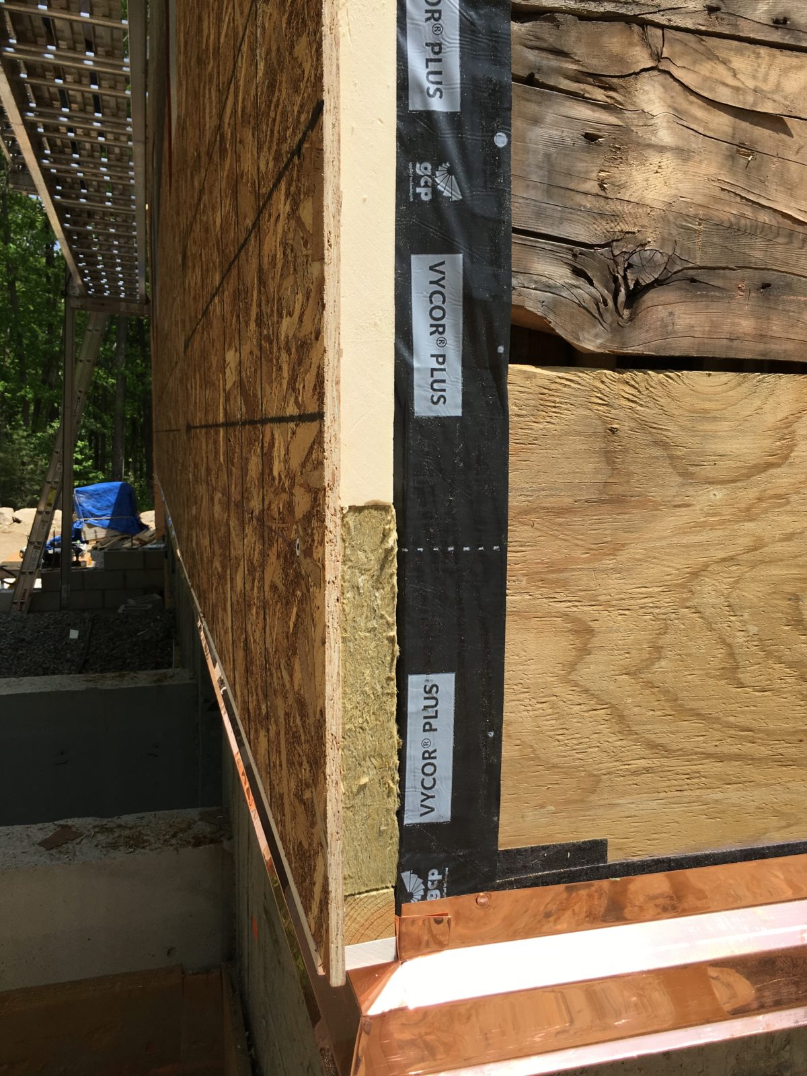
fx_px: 901
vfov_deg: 61.7
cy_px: 538
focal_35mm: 29
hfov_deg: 48.2
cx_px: 404
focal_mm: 4.15
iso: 25
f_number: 2.2
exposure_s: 1/1183
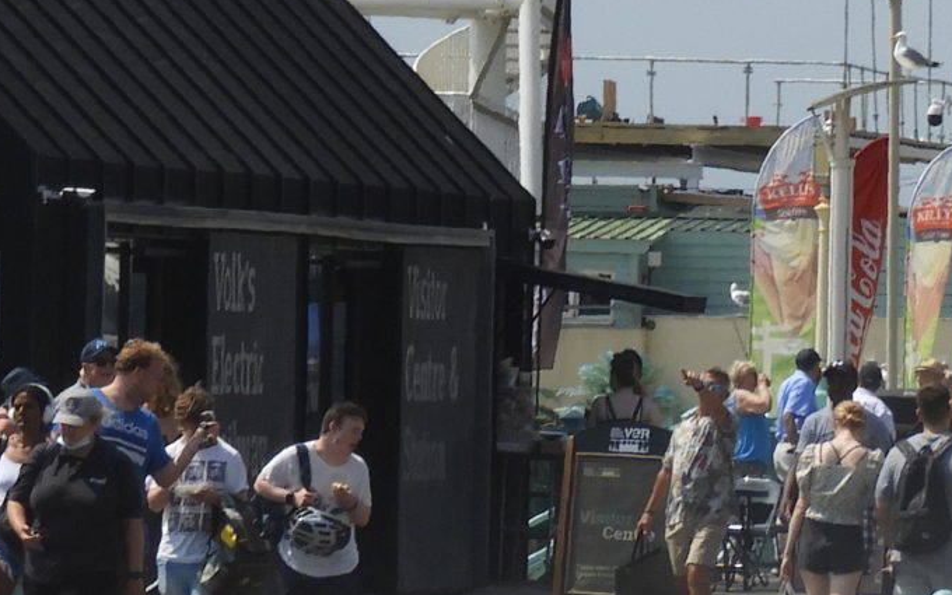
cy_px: -556
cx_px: 609
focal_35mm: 499
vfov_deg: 2.6
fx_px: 12947
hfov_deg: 4.2
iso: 100
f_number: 5
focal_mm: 22.4
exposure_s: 1/1000
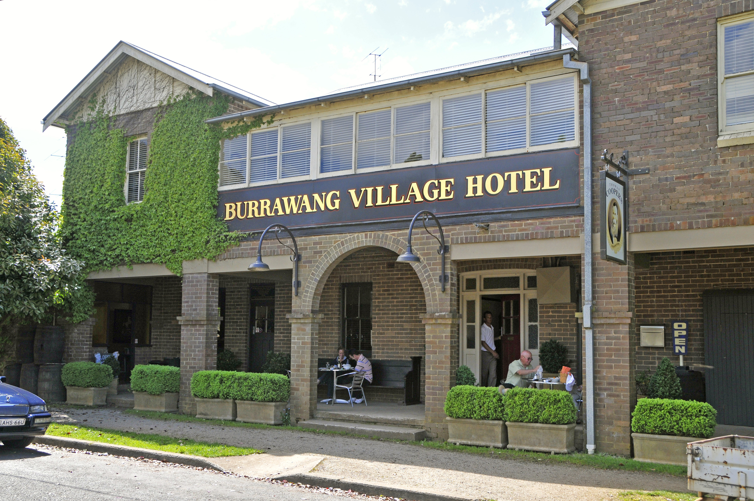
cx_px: 377
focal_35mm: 39
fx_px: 816
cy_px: 250
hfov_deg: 49.6
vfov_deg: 34.1
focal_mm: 26
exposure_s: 1/200
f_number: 6.3
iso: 400
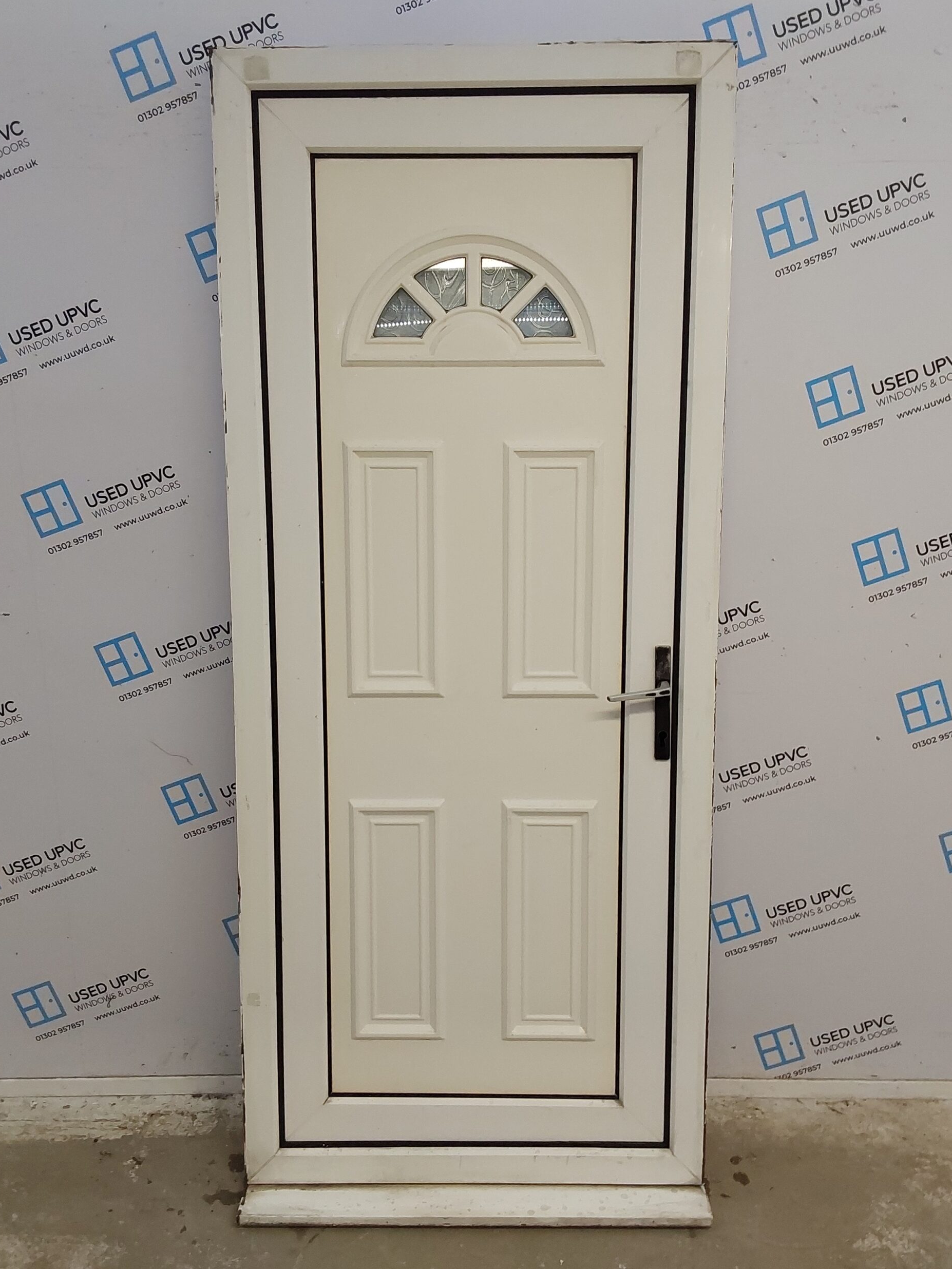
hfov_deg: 48.2
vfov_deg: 61.7
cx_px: 471
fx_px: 1063
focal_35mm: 29
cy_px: 629
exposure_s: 1/100
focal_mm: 2.91
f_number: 1.9
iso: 80
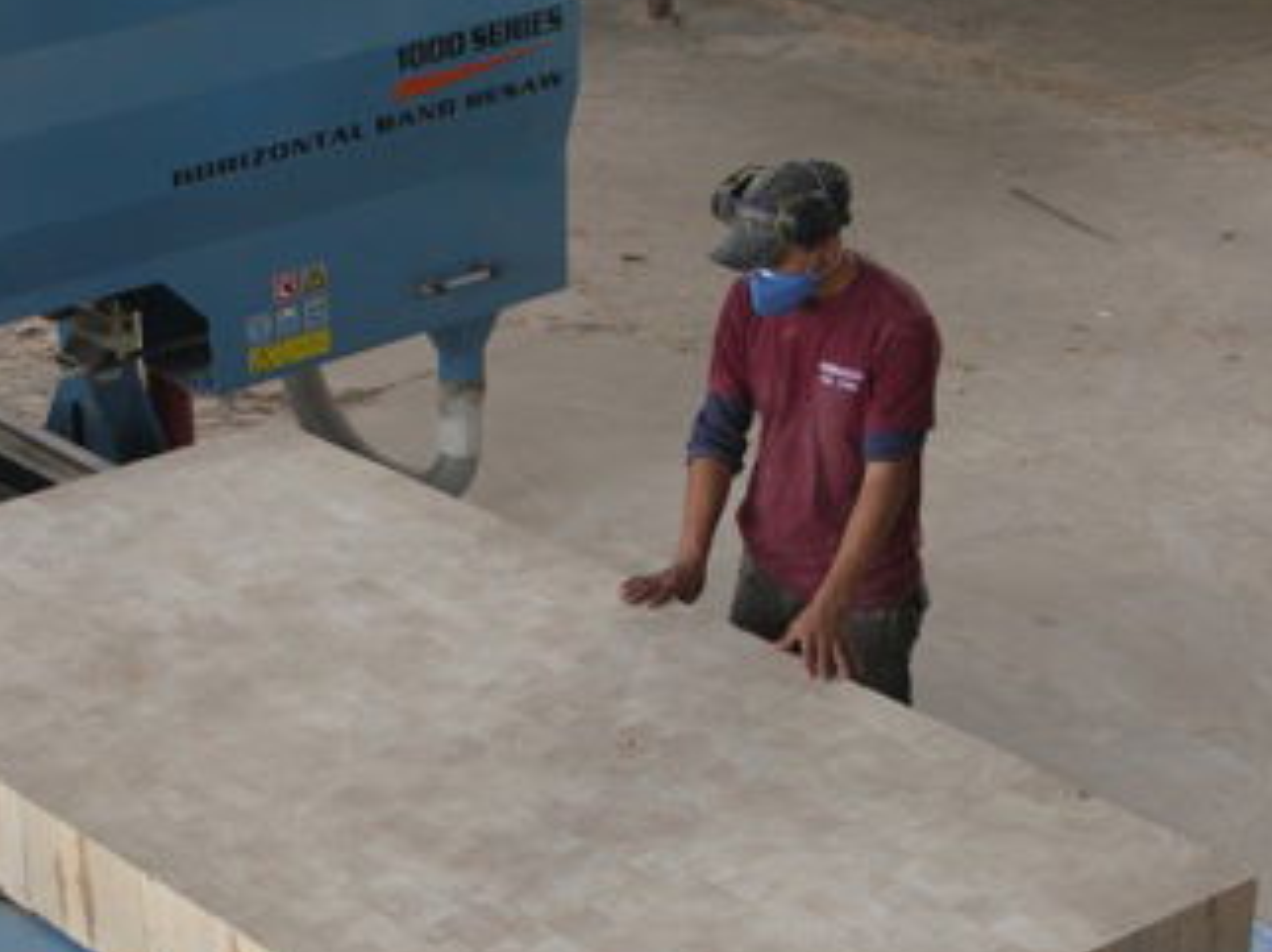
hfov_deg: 20.2
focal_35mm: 97
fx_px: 3562
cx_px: 490
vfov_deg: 15.2
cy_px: 679
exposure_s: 1/30
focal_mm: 16.9
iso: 100
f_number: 3.2
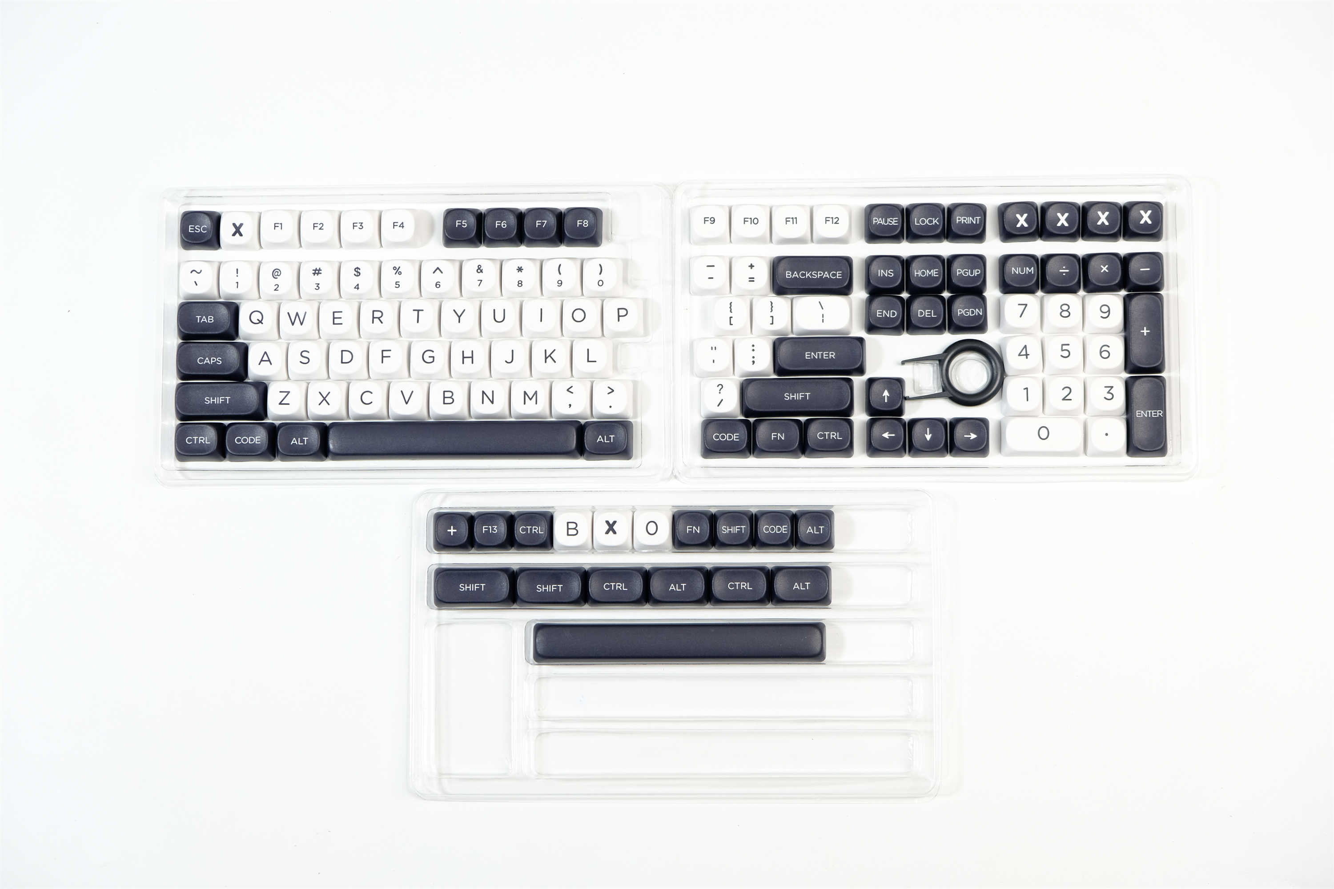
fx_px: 2371
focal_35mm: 64
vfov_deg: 21.2
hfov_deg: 31.4
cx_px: 667
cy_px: 444
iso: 250
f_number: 4
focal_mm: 42.5
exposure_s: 1/60
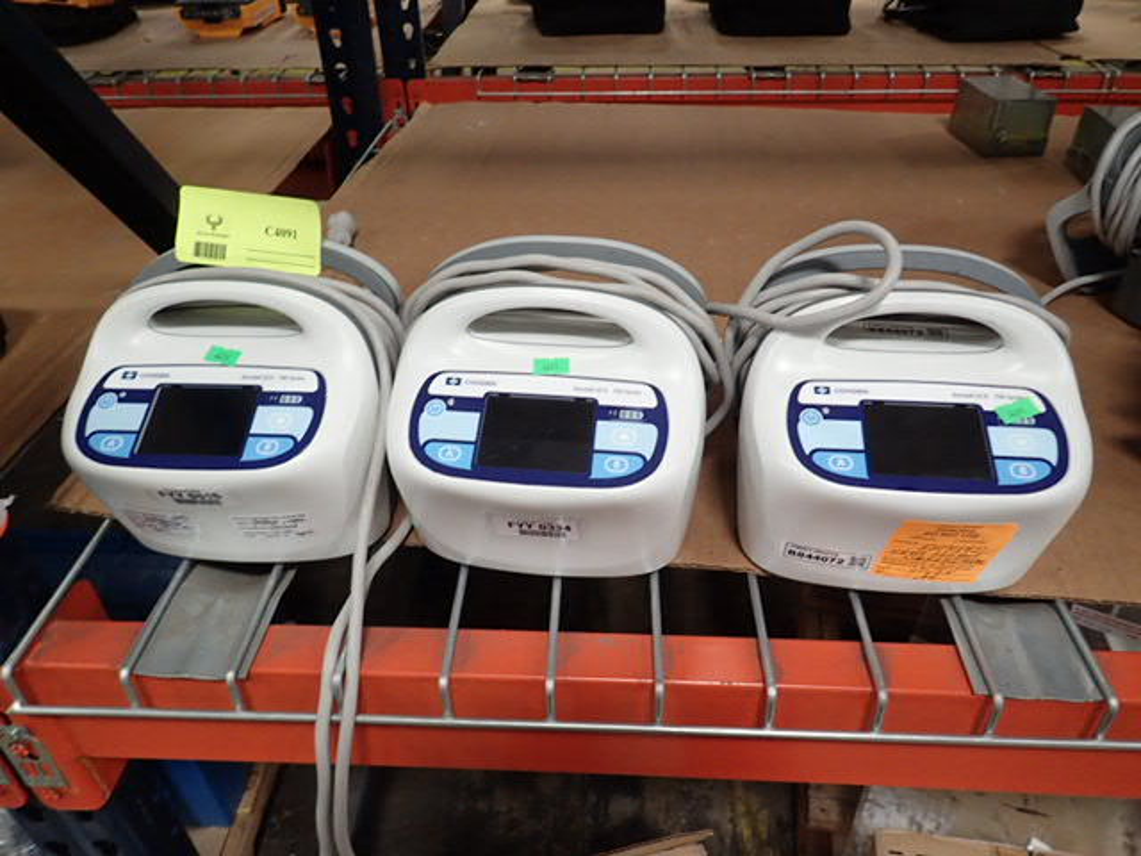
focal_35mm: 25
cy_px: 428
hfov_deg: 69.4
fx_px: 824
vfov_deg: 54.9
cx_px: 570
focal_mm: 4.5
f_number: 2
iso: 320
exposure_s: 1/30
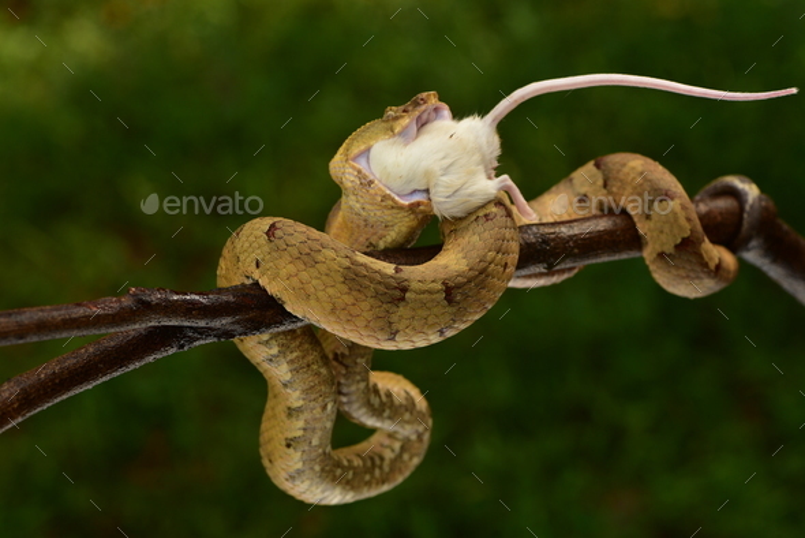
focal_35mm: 105
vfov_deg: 13.1
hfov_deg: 19.4
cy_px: 269
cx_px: 402
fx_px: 2349
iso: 100
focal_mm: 105
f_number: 10
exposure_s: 1/80
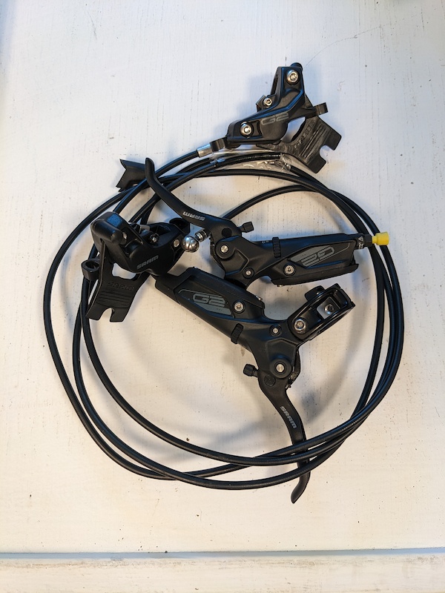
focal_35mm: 27
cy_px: 296
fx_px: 463
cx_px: 222
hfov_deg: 51.4
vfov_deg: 65.3
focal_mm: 4.38
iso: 87
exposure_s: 1/60
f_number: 1.73
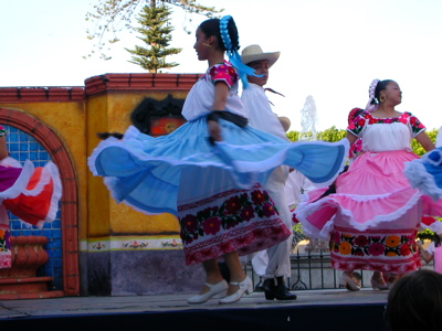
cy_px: 166
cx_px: 221
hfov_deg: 17.7
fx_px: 1417
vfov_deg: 13.3
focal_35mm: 111
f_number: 4.8
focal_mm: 16.8
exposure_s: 1/140
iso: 100
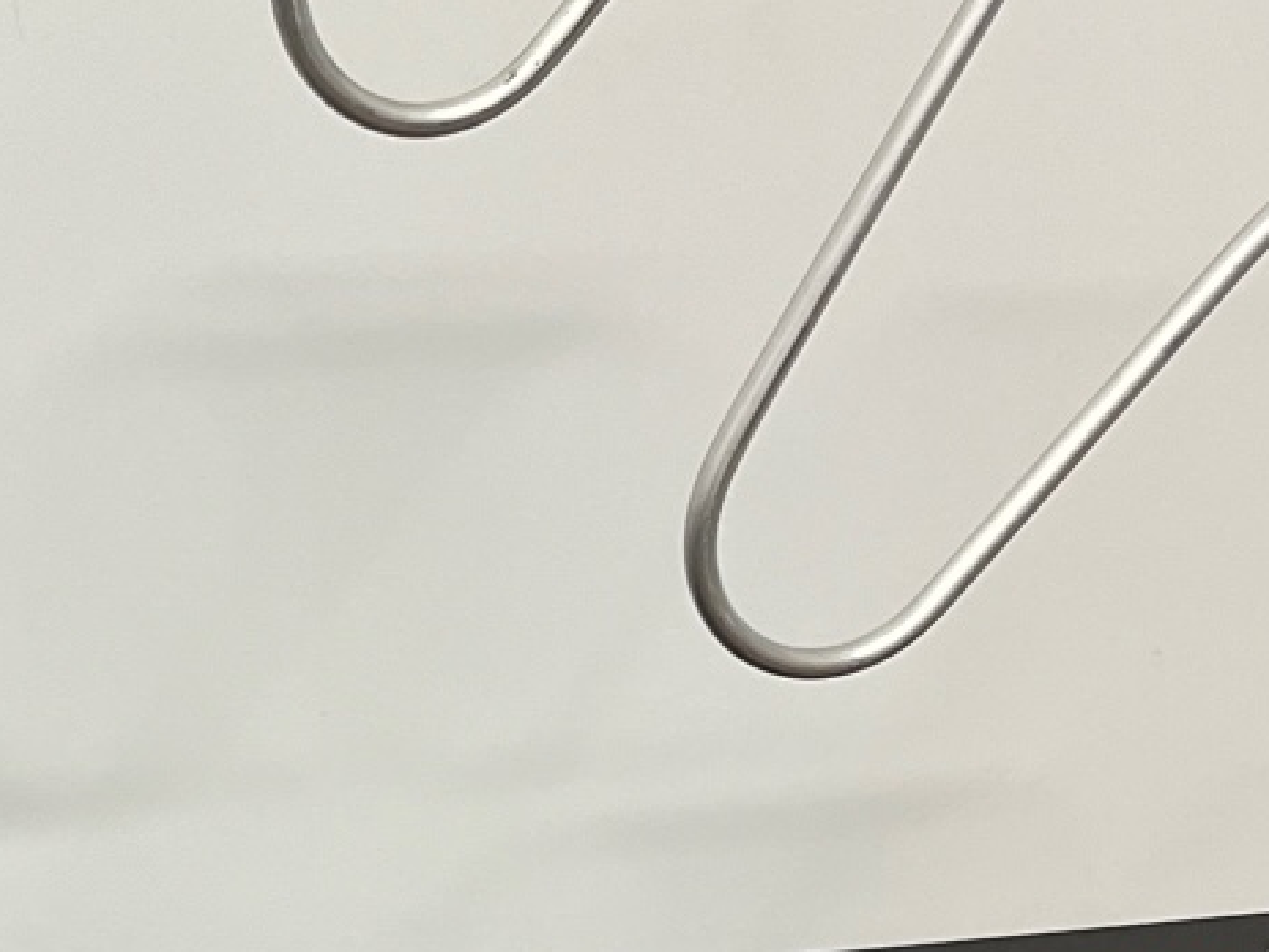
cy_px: 1253
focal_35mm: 113
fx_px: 4143
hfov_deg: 16.9
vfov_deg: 12.7
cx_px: -104
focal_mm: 5.1
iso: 100
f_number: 1.6
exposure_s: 1/100
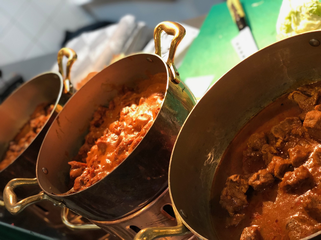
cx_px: 160
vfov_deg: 28.0
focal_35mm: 52
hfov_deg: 36.8
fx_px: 482
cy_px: 120
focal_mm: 6
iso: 125
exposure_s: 1/25
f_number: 2.4
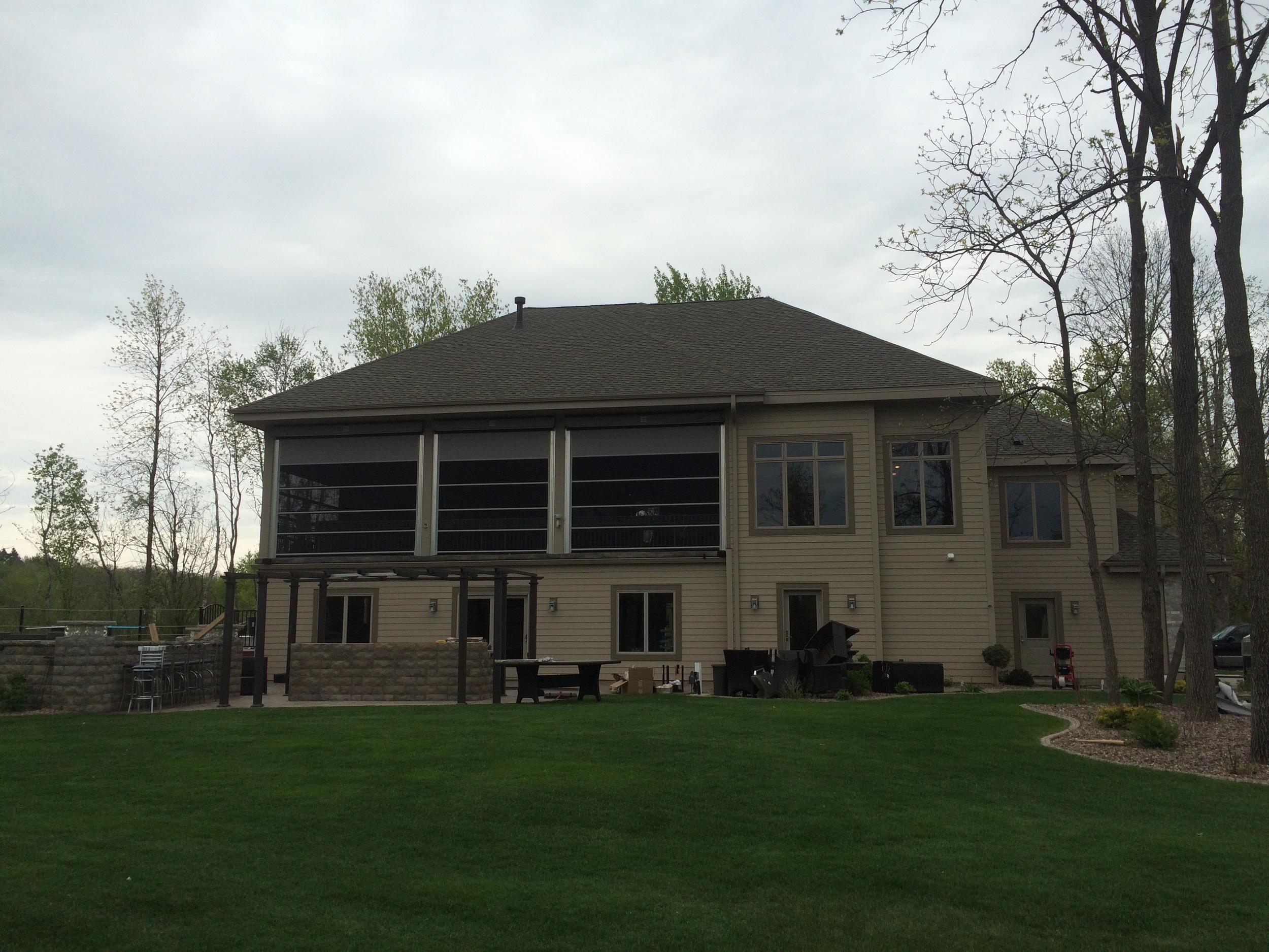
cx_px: 634
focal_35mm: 29
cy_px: 476
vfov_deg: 48.2
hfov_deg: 61.7
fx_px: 1063
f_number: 2.2
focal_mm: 4.15
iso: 32
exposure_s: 1/461
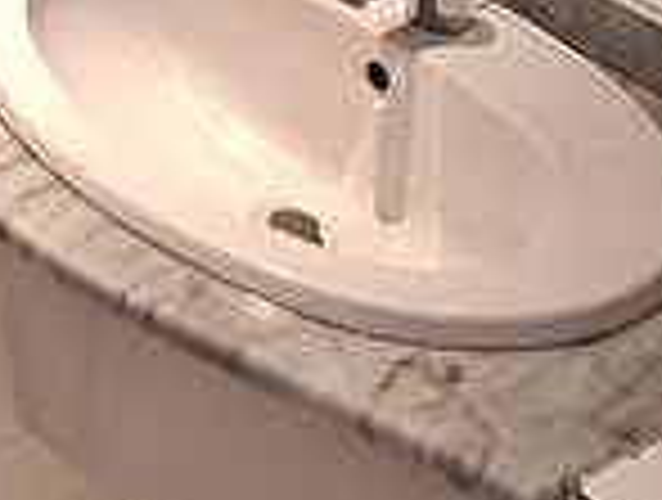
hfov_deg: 23.9
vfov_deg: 17.1
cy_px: -300
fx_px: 1457
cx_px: -68
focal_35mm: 76
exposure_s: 1/50
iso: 100
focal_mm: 1.64
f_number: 2.2
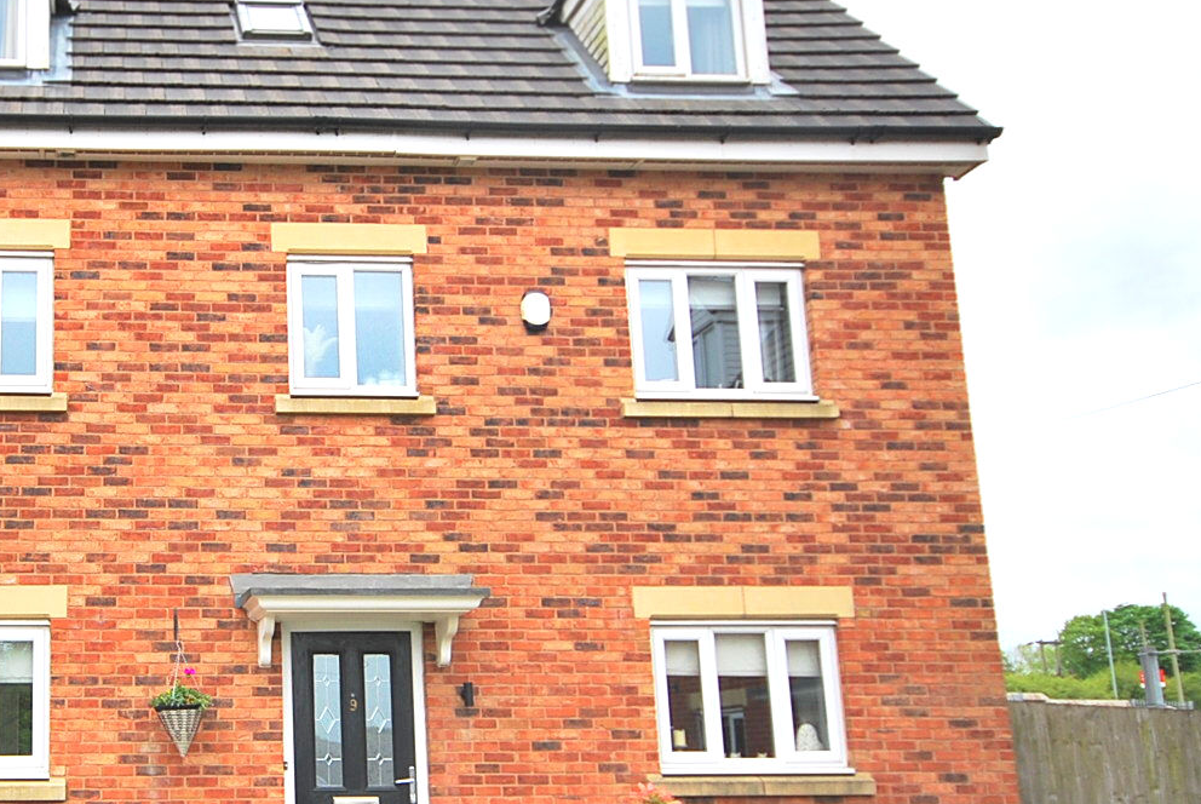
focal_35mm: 41
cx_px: 151
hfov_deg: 43.8
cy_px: 524
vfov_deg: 32.5
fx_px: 1369
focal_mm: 14
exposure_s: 1/125
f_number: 5.6
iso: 200
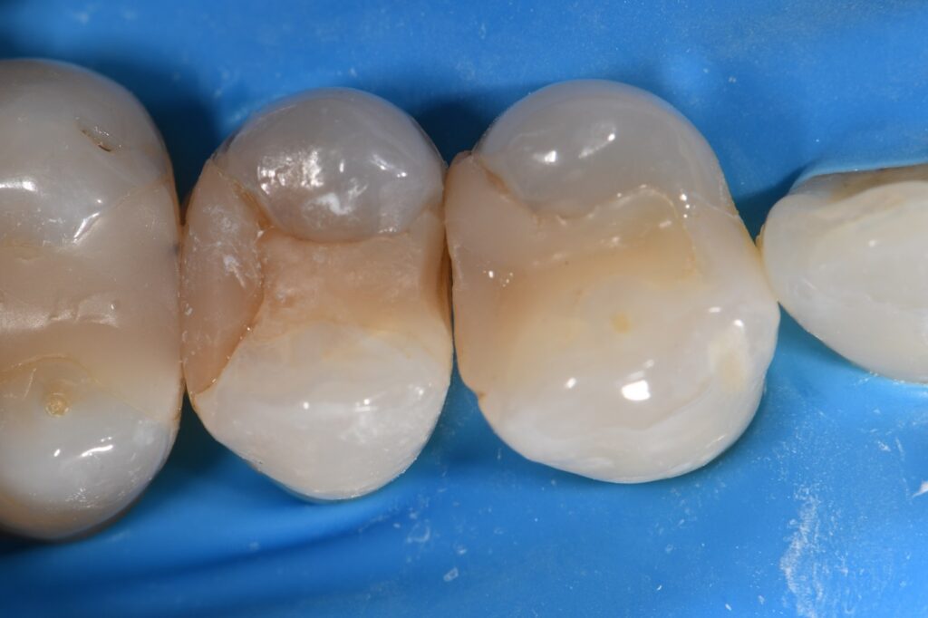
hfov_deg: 13.1
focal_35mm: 157
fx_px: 4046
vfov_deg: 8.7
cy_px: 309
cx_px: 464
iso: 200
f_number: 32
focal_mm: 105
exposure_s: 1/200
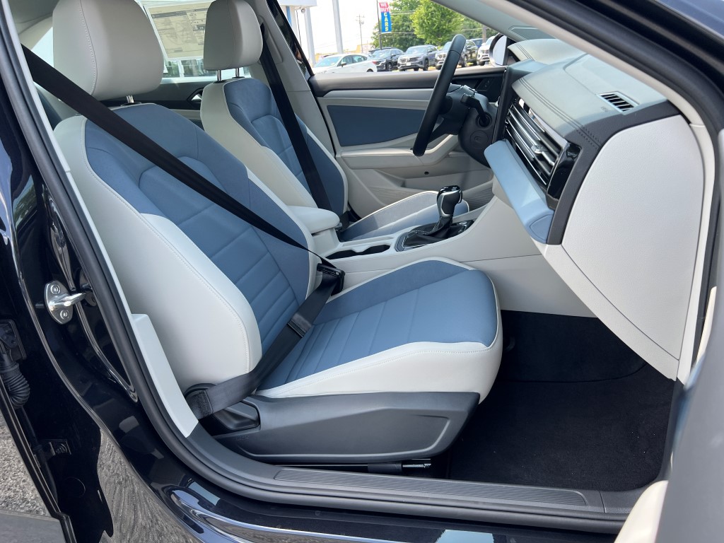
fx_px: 544
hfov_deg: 67.3
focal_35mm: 26
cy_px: 272
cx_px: 362
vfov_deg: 53.1
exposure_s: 1/388
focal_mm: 5.7
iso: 50
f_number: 1.5
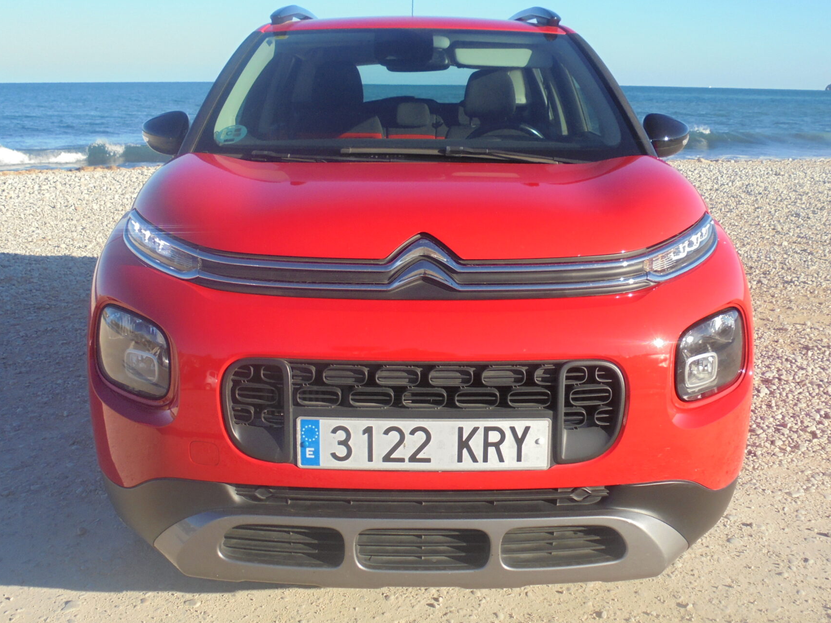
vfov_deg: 37.7
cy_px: 285
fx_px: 912
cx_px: 397
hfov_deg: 49.0
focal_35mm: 38
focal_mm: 6.1
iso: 100
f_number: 4
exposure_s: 1/500
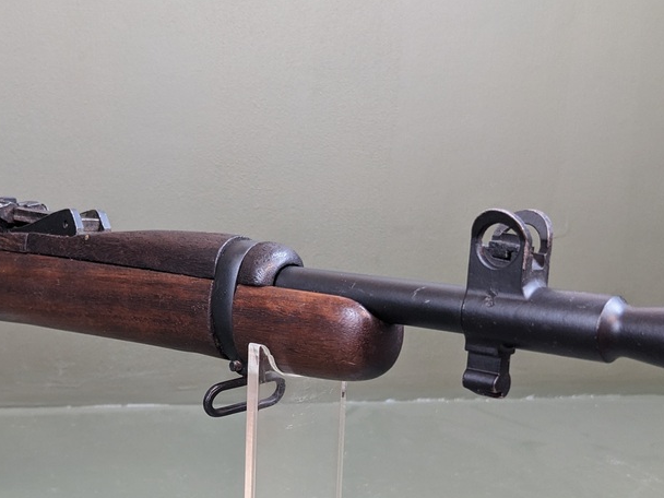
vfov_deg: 29.7
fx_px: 921
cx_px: 228
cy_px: 383
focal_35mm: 48
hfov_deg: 39.2
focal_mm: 4.38
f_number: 1.73
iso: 175
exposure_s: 1/24
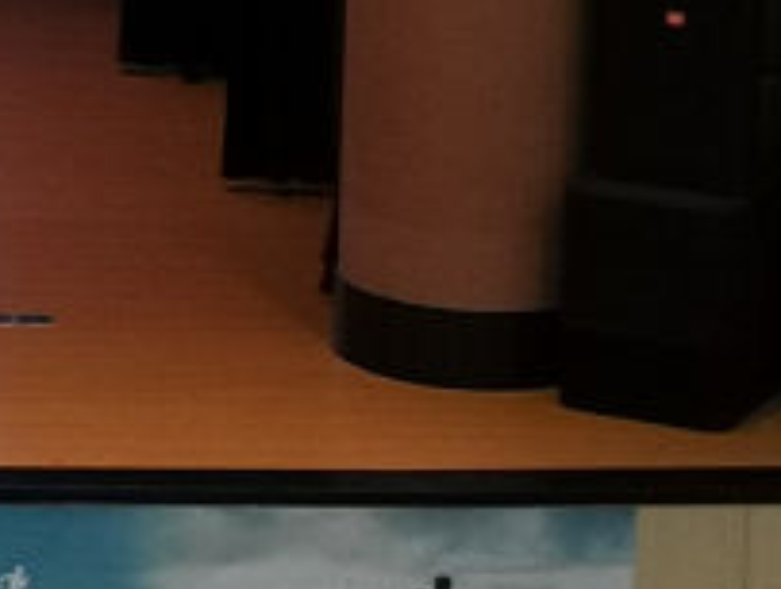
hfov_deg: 7.8
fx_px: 5334
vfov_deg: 6.2
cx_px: -1066
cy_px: -277
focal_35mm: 236
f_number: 1.8
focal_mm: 5.58
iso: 320
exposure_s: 1/100
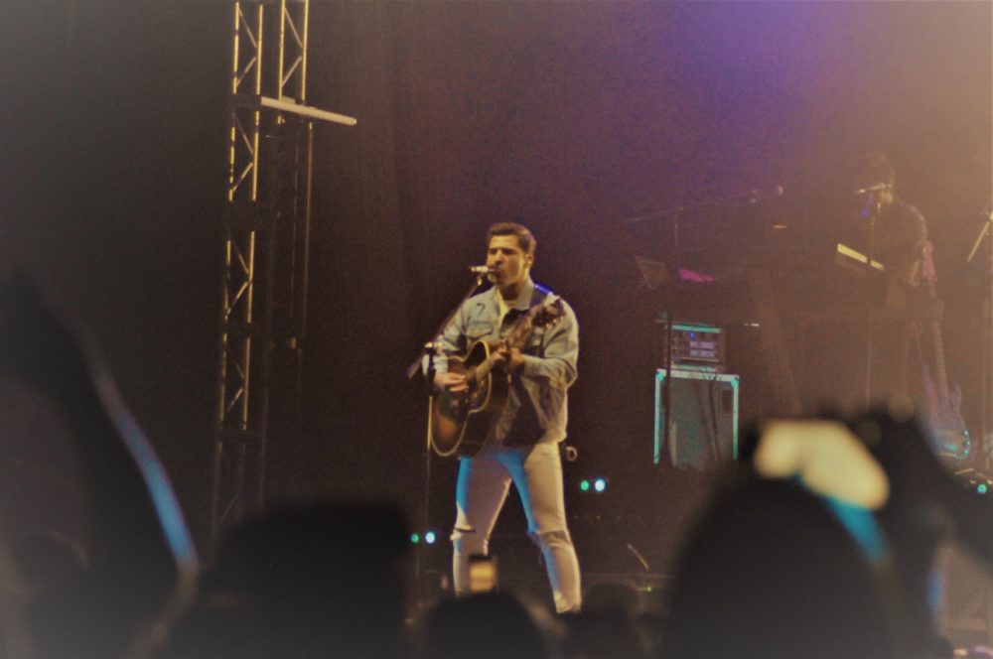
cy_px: 330
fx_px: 5578
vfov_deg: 6.8
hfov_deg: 10.2
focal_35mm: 202
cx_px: 496
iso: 1600
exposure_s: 1/500
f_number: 4.2
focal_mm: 135
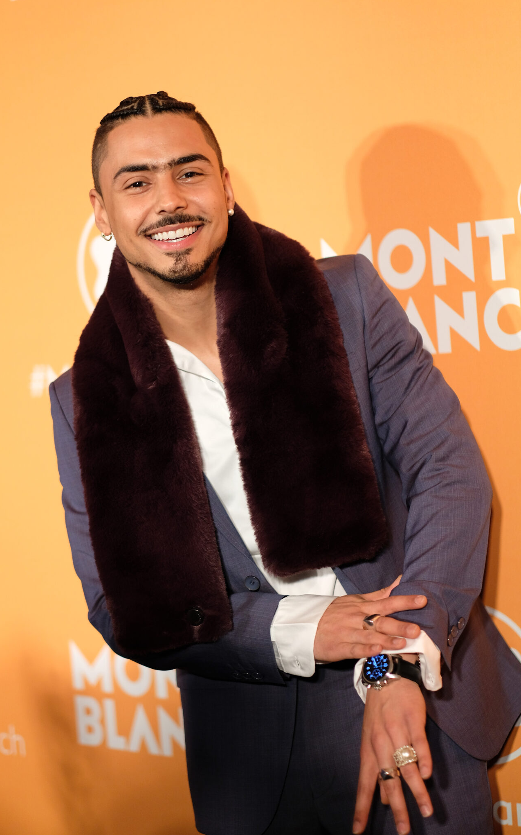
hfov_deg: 15.2
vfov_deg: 24.1
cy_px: 418
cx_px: 255
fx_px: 1954
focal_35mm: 86
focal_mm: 56
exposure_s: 1/250
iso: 640
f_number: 1.2
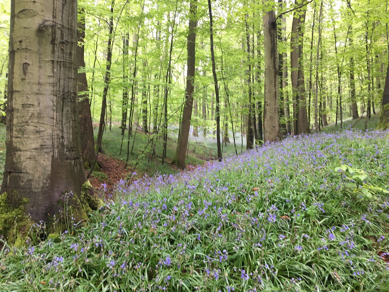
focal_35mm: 29
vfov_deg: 48.2
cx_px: 194
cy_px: 146
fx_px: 326
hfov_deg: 61.7
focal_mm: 4.15
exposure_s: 1/33
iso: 64
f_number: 2.2
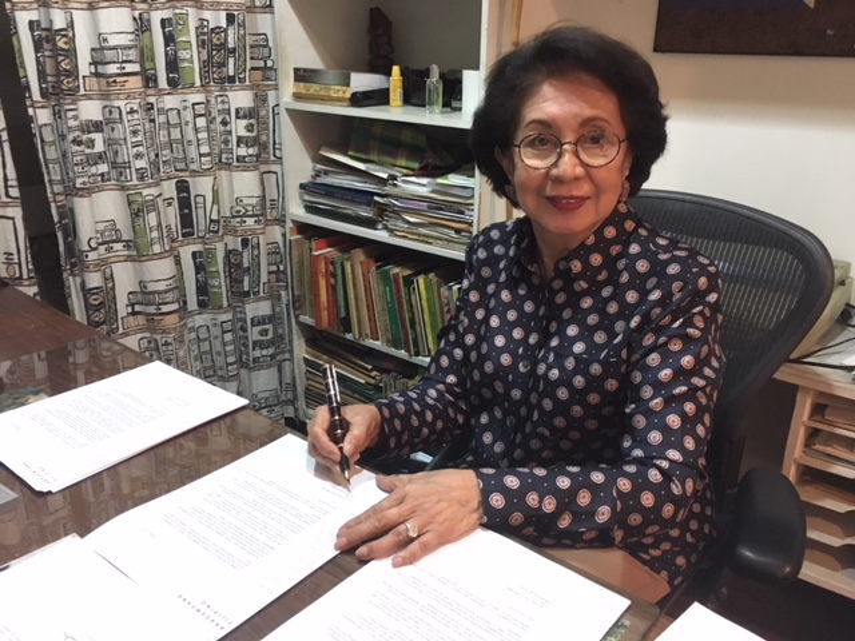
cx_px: 428
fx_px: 716
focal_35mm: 29
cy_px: 320
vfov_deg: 48.2
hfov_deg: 61.7
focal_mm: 4.15
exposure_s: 1/15
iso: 400
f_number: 2.2
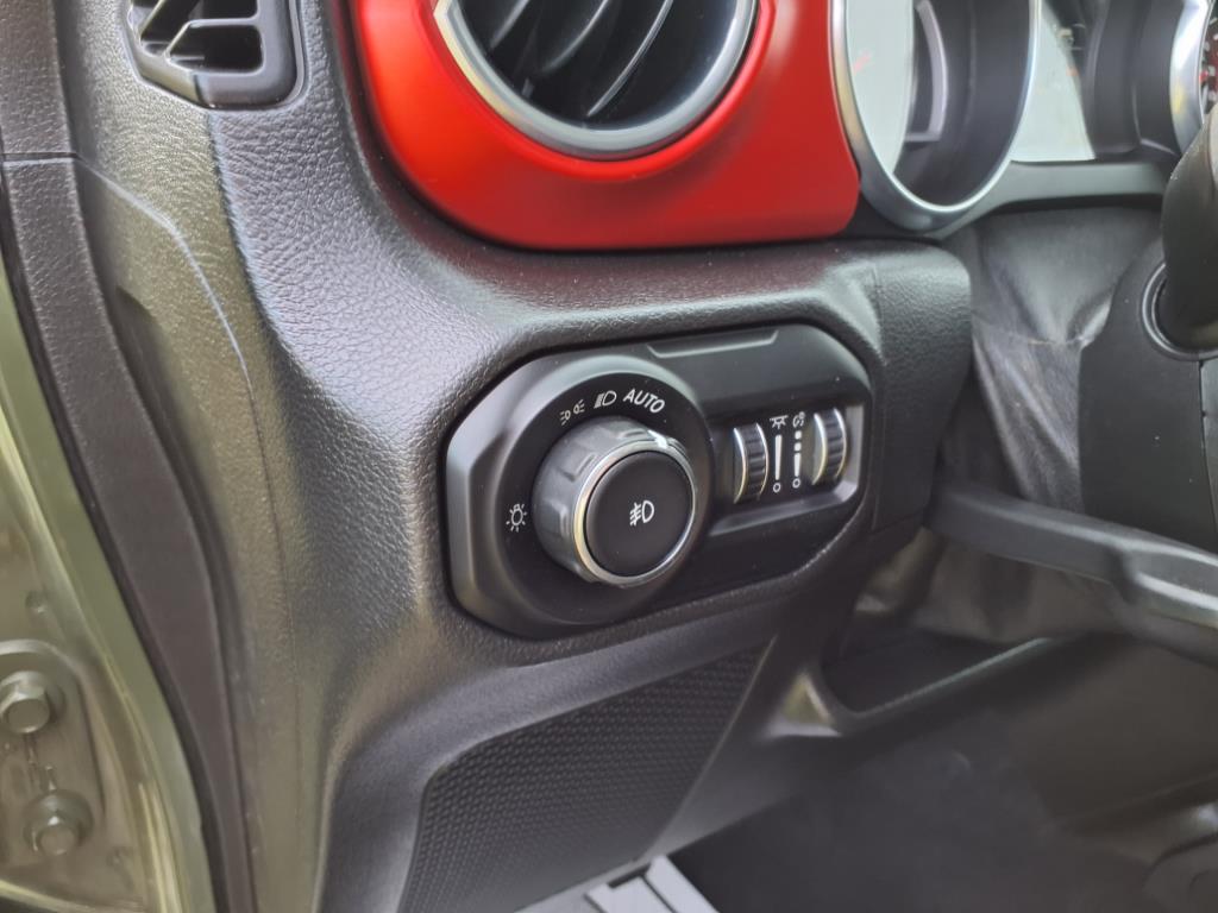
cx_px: 609
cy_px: 456
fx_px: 950
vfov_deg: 51.4
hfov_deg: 65.3
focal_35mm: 27
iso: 50
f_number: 1.9
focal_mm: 3.58
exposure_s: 1/40
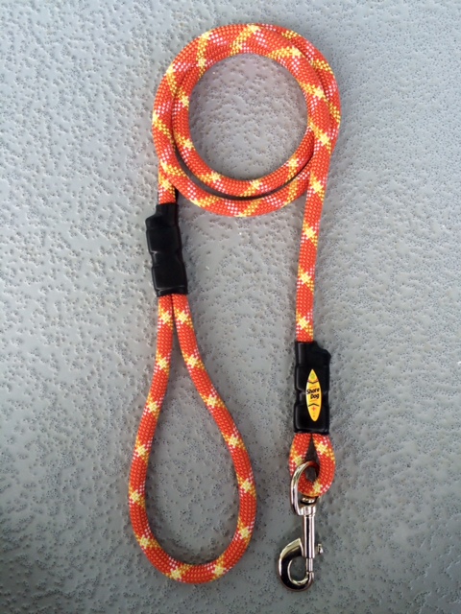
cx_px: 230
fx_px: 515
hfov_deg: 48.2
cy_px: 307
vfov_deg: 61.7
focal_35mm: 29
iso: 32
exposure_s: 1/261
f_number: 2.2
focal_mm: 4.15
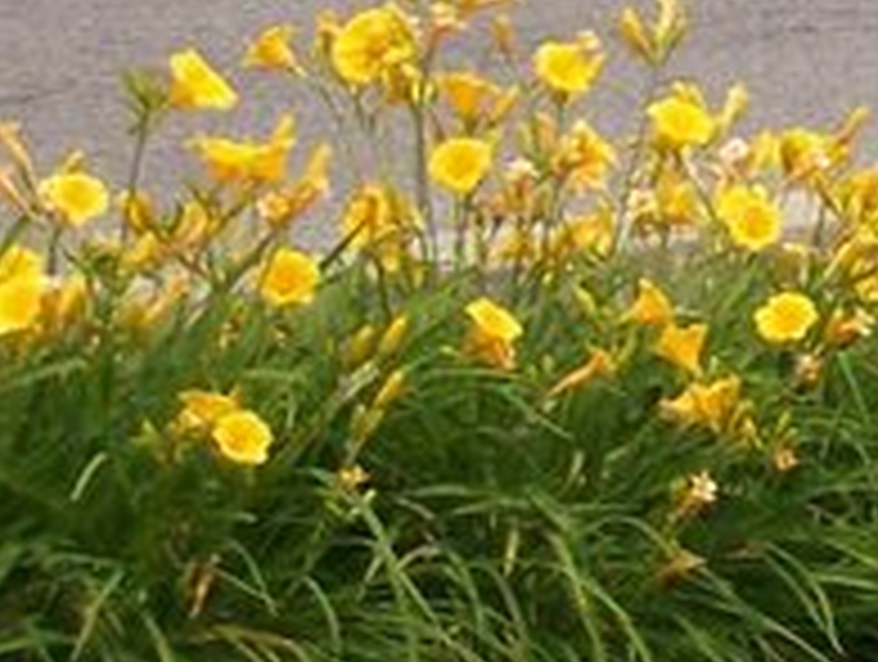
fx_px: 7801
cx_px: 2031
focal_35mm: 307
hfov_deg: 6.2
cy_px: -712
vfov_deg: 4.8
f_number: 9.4
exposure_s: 1/169
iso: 80
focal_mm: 10.8
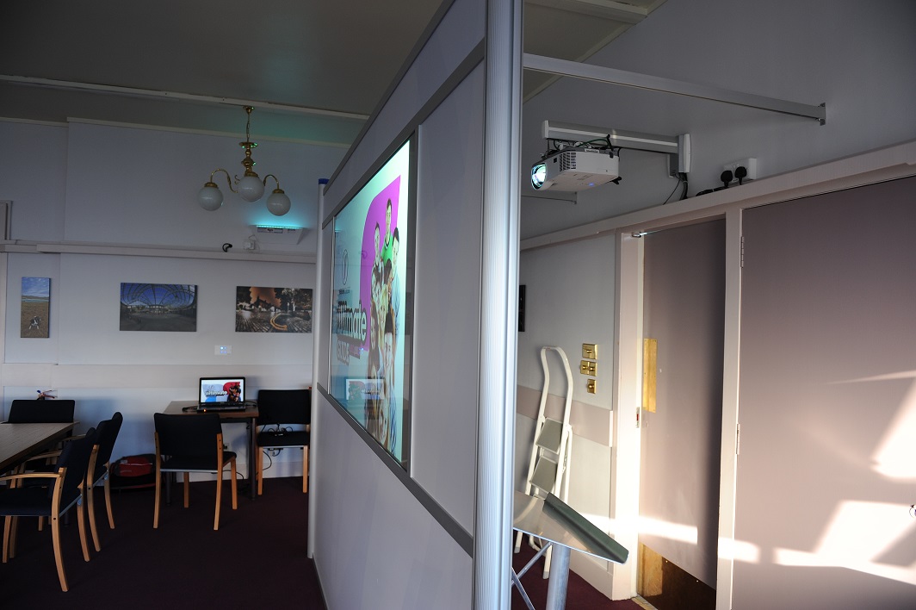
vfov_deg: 53.1
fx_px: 610
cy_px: 305
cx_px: 458
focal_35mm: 24
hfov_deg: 73.8
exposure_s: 1/50
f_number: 3.5
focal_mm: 24
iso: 400
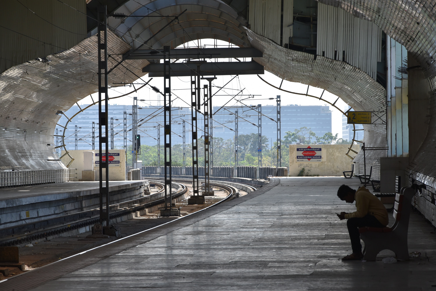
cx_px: 218
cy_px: 146
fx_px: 1907
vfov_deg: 8.7
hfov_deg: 13.0
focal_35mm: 158
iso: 200
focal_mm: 105
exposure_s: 1/320
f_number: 9
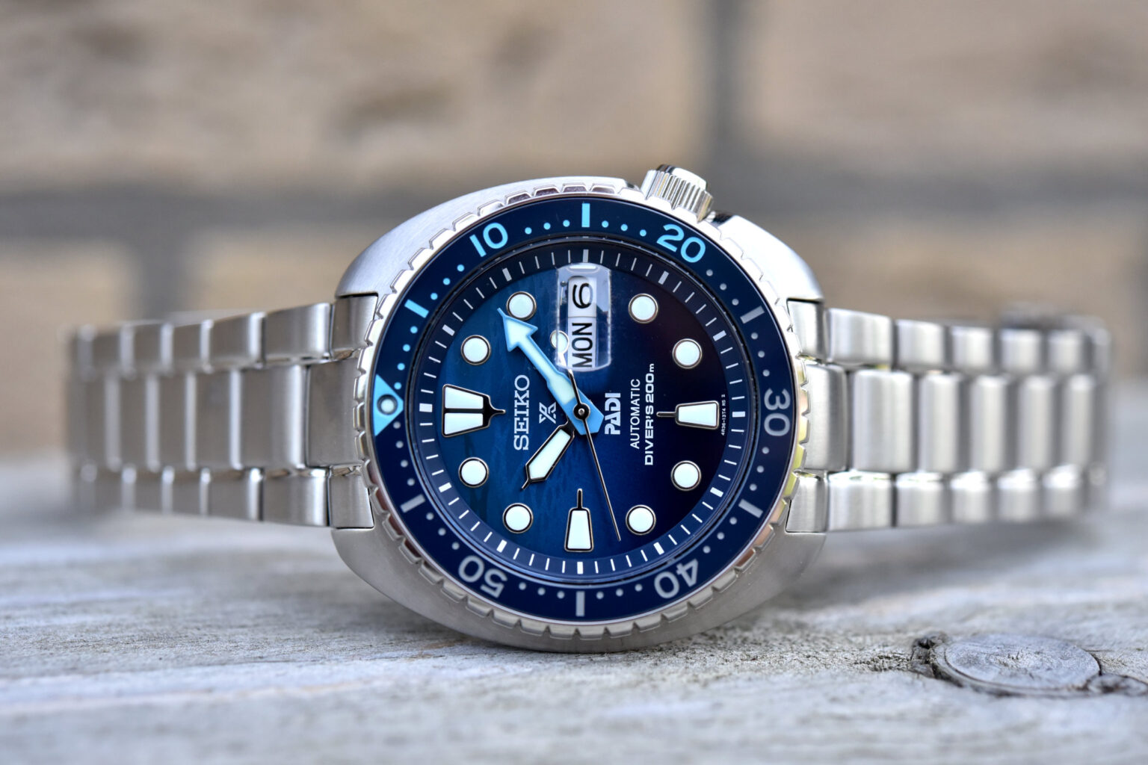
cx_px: 574
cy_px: 382
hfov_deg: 33.4
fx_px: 1913
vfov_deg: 22.6
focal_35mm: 60
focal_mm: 60
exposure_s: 1/1250
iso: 2000
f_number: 6.3
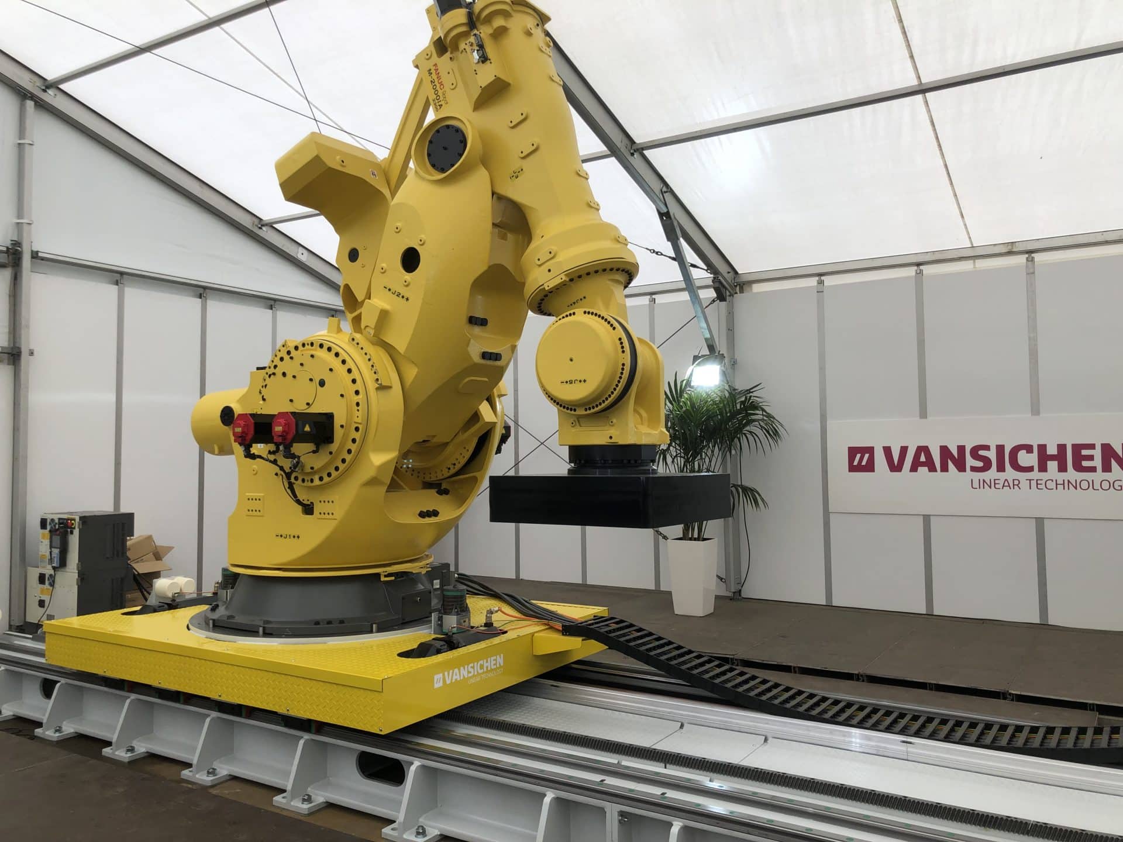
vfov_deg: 49.7
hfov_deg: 63.4
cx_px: 562
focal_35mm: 28
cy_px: 421
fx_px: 908
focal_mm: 4
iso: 20
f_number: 1.8
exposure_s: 1/222
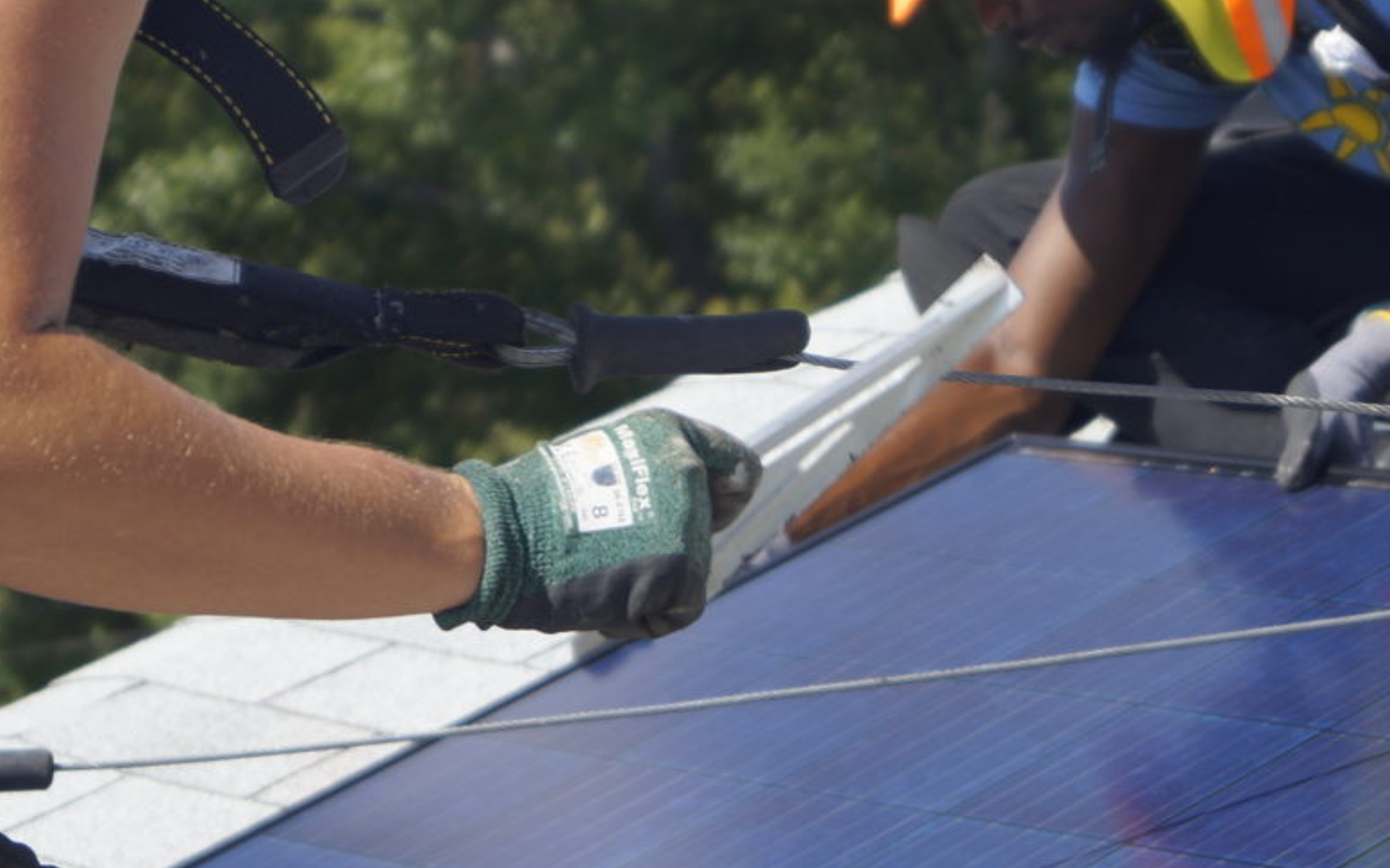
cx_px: 659
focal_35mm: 166
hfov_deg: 12.6
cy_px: 71
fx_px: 6288
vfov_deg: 7.9
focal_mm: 55
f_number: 6.3
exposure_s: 1/320
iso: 100
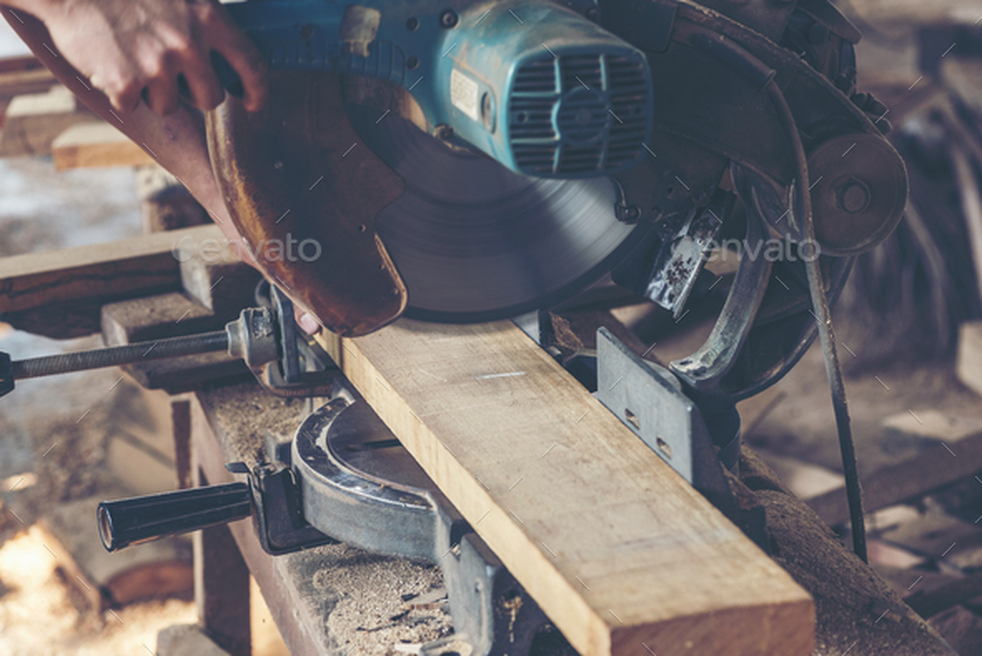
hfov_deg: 19.4
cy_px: 328
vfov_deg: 13.1
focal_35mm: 105
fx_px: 2865
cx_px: 491
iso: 320
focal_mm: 105
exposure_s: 1/60
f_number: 5.6
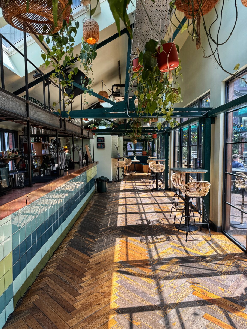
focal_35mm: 24
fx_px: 228
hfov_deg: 56.8
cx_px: 124
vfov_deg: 71.6
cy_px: 164
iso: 80
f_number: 1.78
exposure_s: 1/425
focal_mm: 6.76
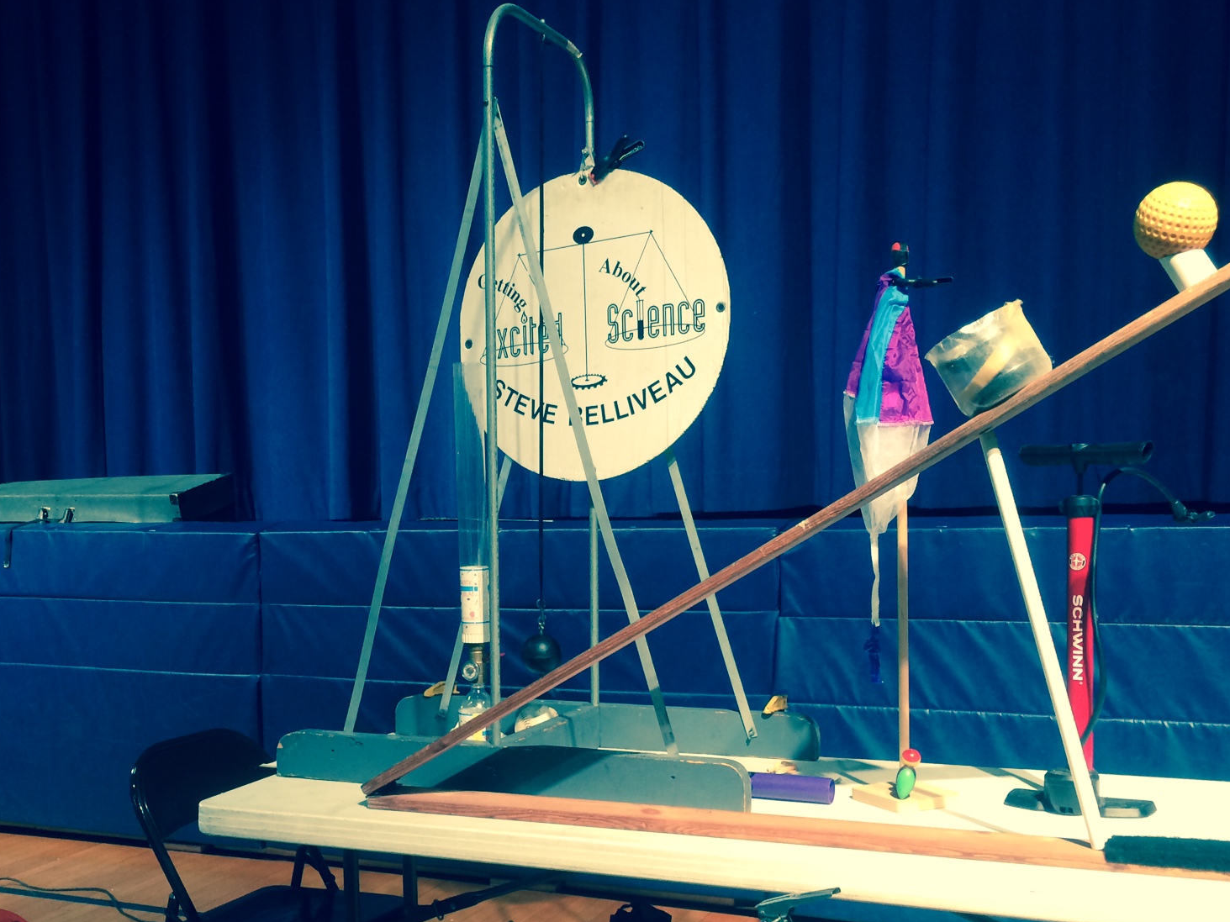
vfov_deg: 34.1
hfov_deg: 44.5
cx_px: 478
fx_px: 1492
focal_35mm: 42
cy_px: 602
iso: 50
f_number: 2.2
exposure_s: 1/30
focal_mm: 4.12
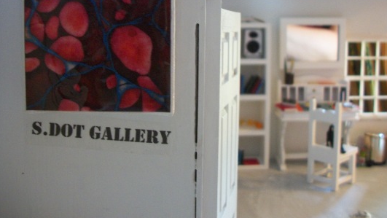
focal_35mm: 42
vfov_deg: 27.9
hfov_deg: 48.3
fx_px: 431
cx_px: 184
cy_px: 49
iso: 211
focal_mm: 5.7
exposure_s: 1/8
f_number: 2.9
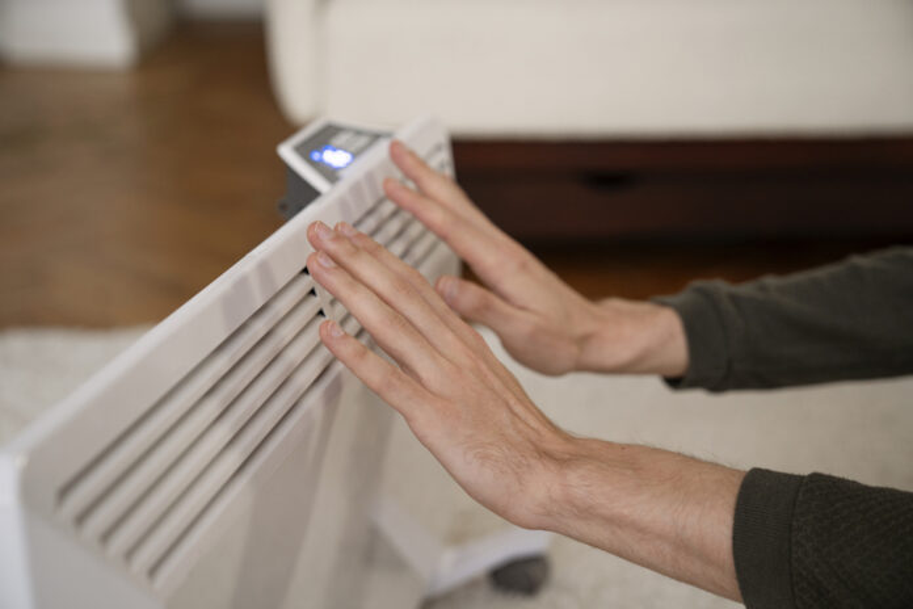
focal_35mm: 55
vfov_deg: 24.6
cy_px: 304
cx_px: 456
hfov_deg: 36.2
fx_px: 1395
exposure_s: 1/200
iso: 400
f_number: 2.8
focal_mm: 55
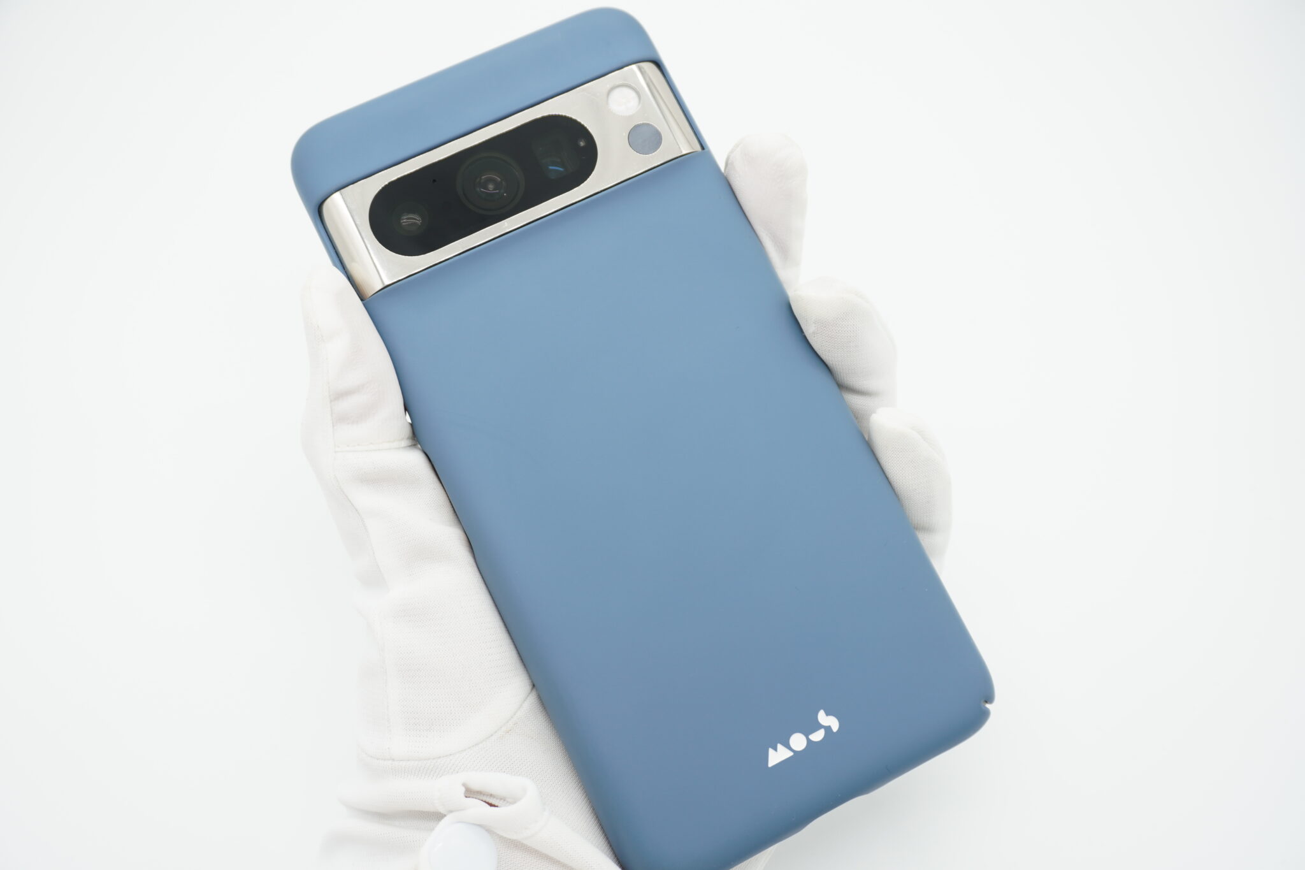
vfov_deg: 38.4
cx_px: 652
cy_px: 435
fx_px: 1250
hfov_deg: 55.1
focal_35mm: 34
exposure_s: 1/50
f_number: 4.5
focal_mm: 23
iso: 100
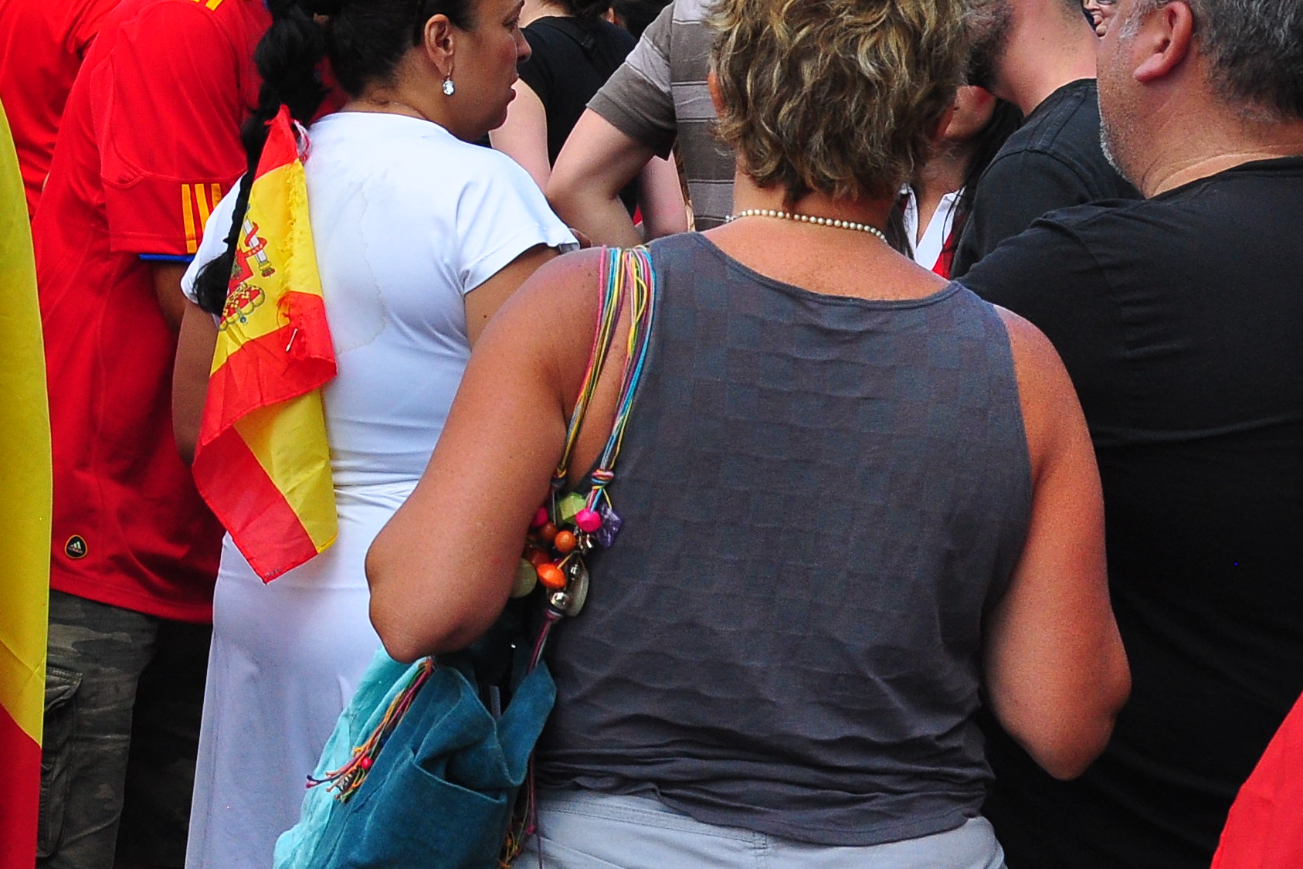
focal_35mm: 99
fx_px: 3583
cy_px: -94
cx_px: -120
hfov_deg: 19.7
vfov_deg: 13.5
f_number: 9
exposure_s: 1/320
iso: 500
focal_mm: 26
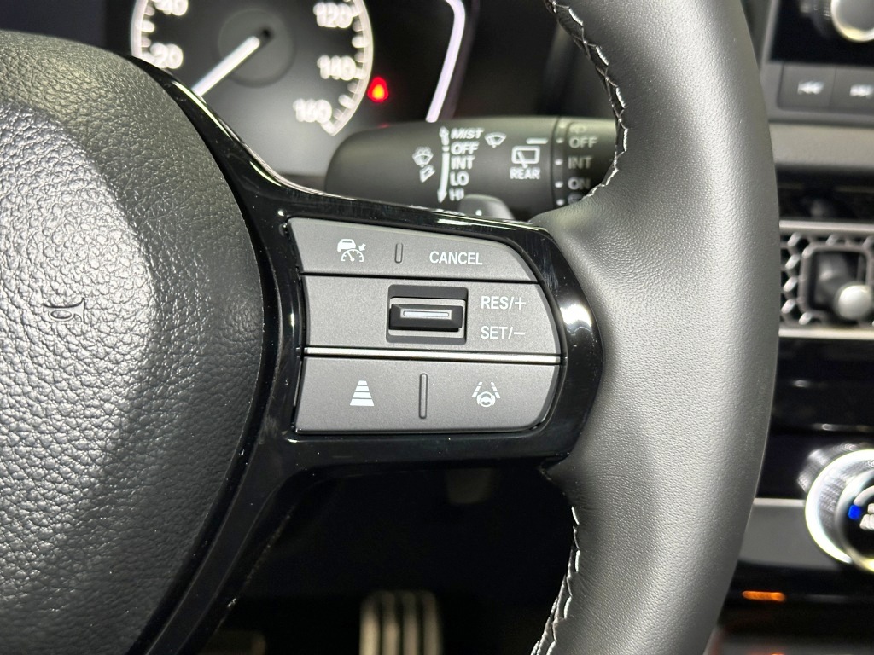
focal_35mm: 48
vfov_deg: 30.3
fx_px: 1212
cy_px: 328
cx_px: 437
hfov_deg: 39.7
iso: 400
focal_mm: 6.86
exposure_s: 1/40
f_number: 1.78
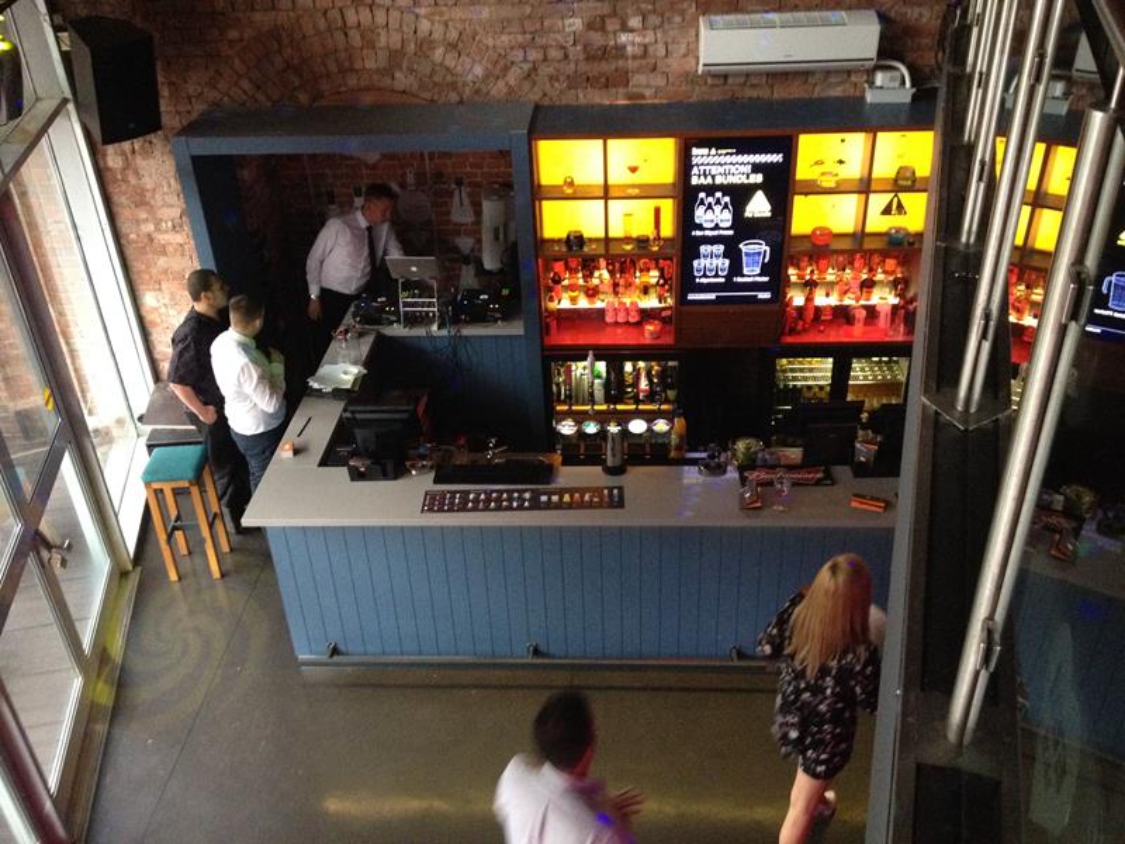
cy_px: 422
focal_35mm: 35
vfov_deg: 40.7
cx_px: 562
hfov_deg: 52.6
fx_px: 1137
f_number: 2.4
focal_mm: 4.28
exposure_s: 1/20
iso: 400
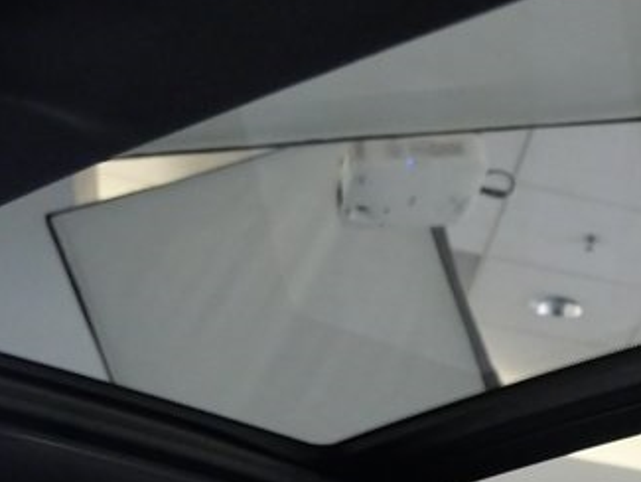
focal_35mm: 107
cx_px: 959
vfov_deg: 13.7
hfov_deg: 16.7
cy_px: 464
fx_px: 1982
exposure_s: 1/40
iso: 3200
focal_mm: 17
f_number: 3.8
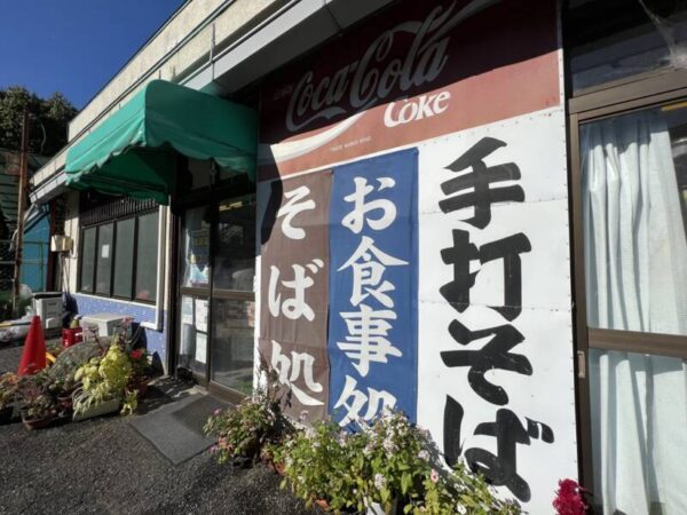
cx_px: 344
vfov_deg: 89.9
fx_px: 258
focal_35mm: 13
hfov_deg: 106.2
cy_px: 258
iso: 32
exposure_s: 1/3311
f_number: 1.8
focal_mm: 1.57
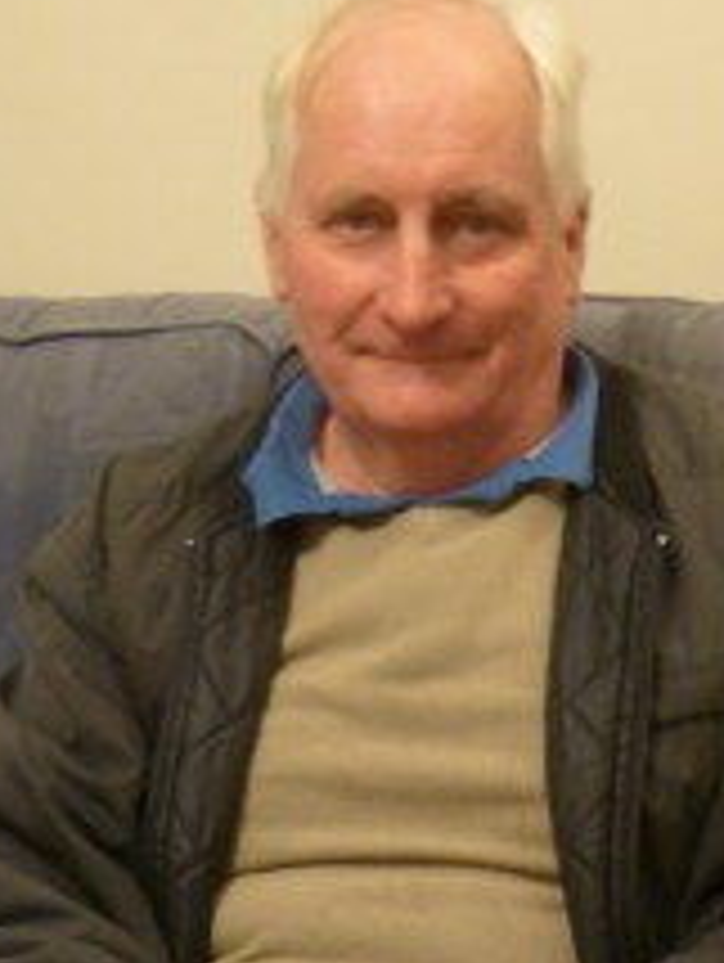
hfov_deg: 14.9
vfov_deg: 19.6
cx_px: 472
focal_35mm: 99
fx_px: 2755
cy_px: 756
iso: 500
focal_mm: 9
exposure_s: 1/4
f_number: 4.1
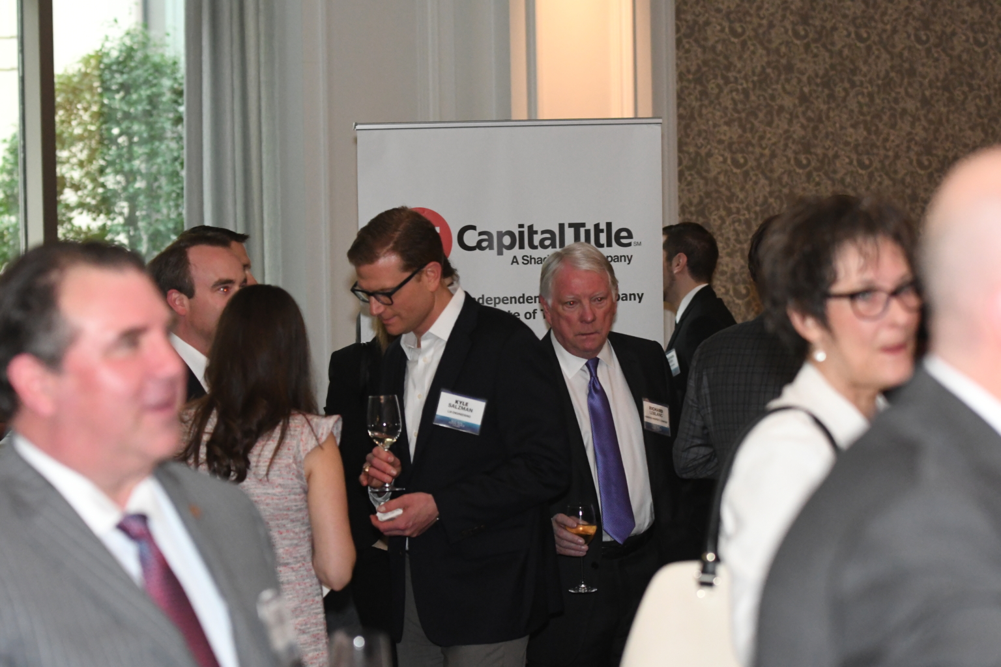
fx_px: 3253
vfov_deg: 11.7
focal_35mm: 117
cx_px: 500
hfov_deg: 17.5
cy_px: 334
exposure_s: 1/125
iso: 4000
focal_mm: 78
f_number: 4
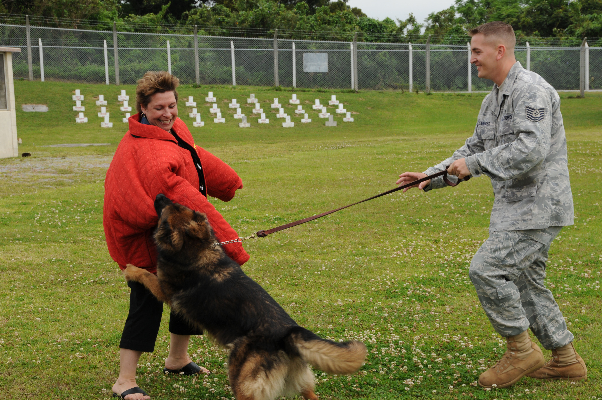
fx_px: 1303
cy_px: 200
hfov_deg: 26.0
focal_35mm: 78
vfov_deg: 17.4
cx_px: 301
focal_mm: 52
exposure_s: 1/250
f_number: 13
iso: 250
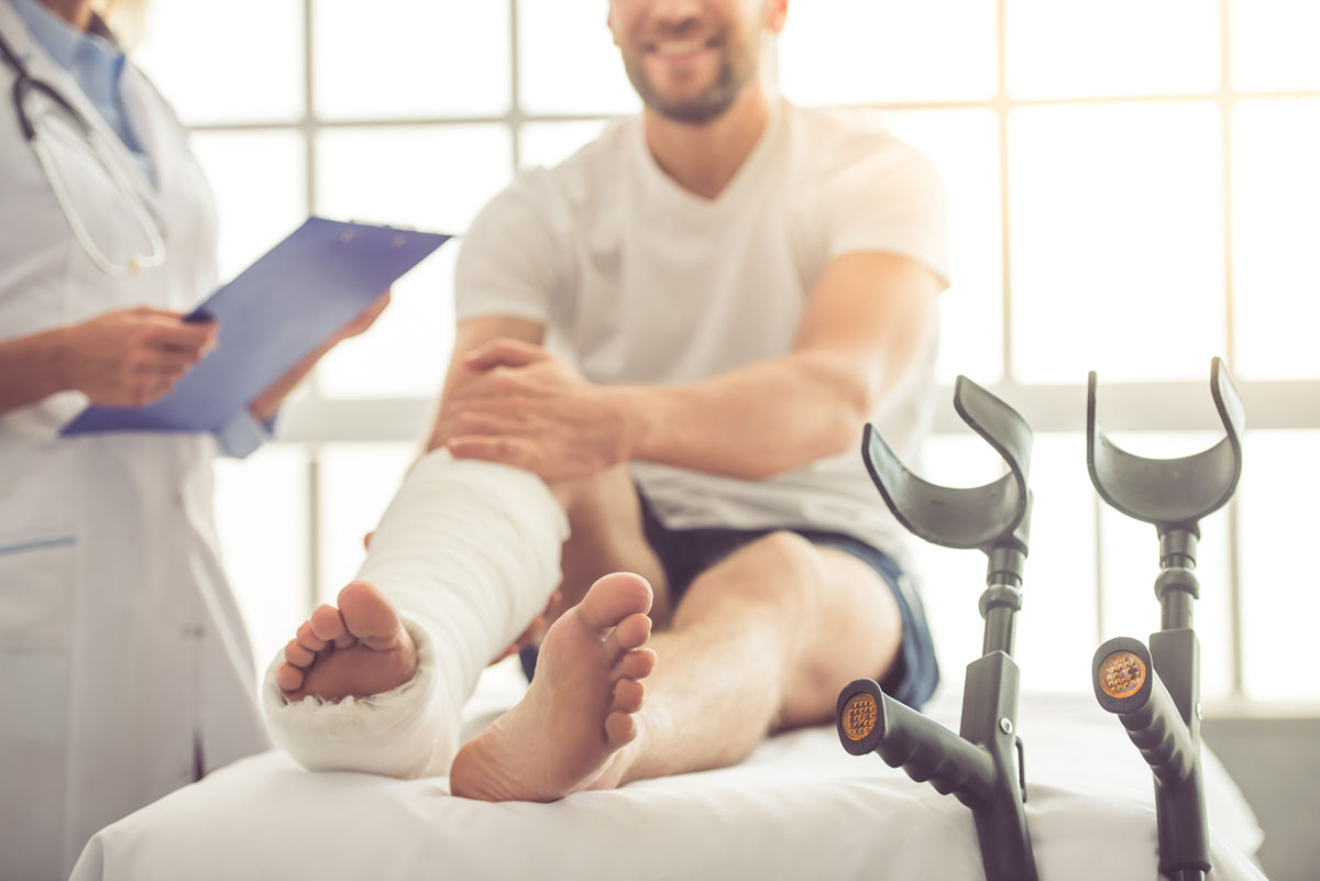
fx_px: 3484
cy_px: 440
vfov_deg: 14.4
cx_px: 660
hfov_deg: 21.5
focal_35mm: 95
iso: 250
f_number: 3.5
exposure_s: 1/160
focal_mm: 95
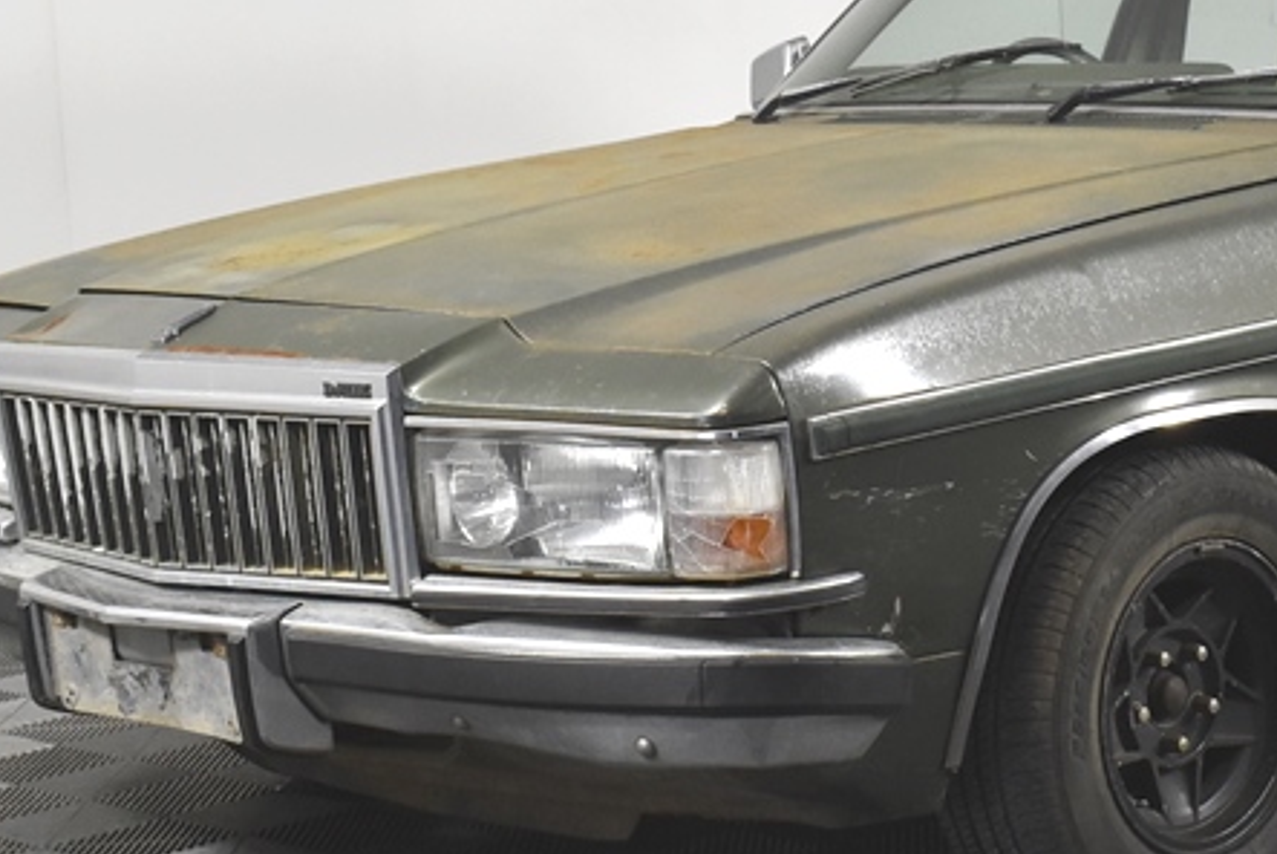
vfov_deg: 13.2
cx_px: 1251
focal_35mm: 104
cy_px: 379
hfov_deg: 19.1
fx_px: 3691
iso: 1600
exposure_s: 1/250
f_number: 8
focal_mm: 30
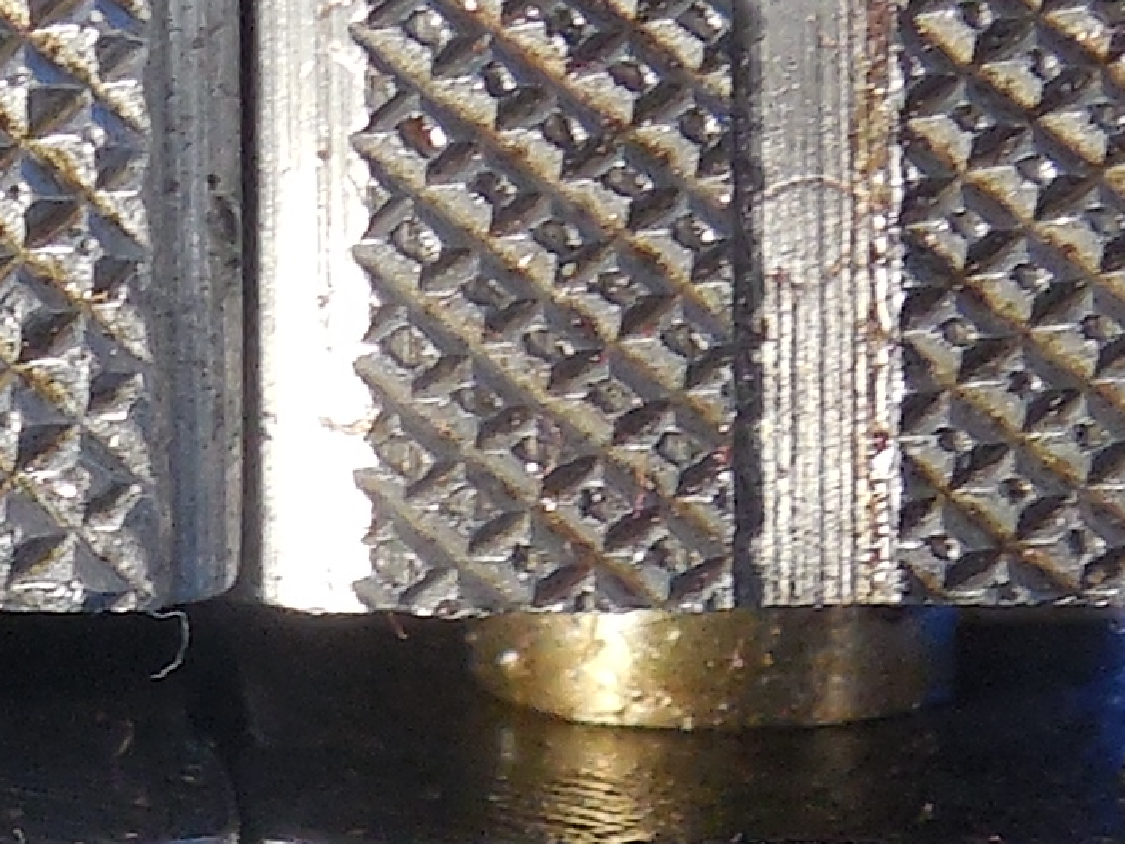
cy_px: 710
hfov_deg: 12.0
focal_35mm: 163
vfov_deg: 9.1
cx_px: -80
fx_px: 5297
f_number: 3.3
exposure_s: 1/30
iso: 280
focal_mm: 4.5
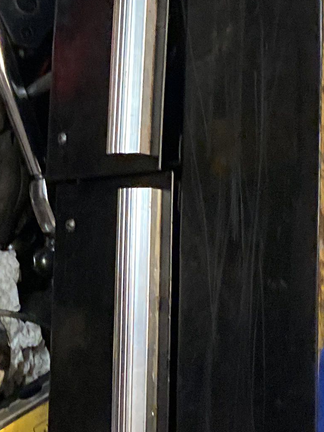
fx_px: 1273
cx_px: 14
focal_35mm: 102
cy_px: 230
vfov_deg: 19.3
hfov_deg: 14.3
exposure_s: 1/33
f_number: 1.8
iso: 500
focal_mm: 4.25
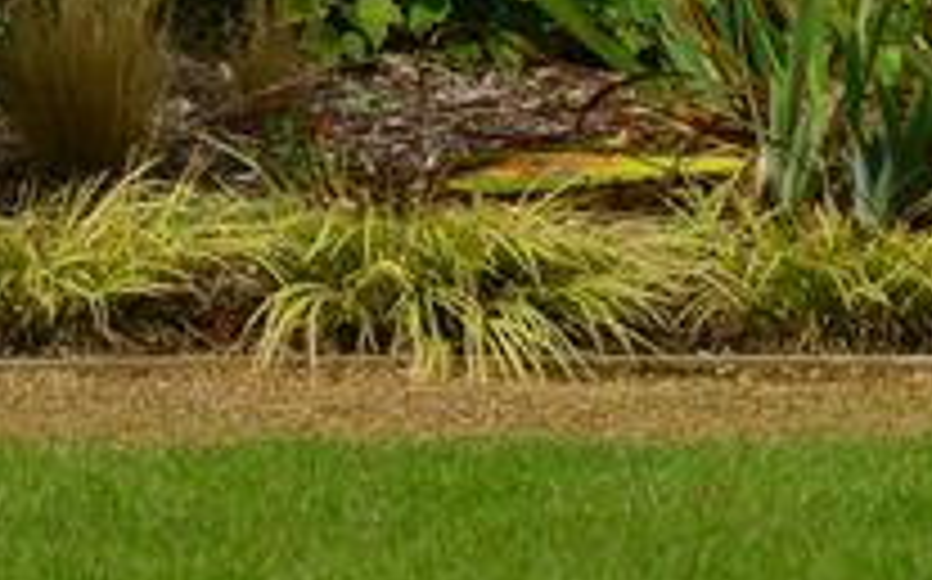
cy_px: -854
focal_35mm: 681
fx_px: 17283
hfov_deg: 3.1
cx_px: -675
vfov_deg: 1.9
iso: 200
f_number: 8
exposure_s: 1/800
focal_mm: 135
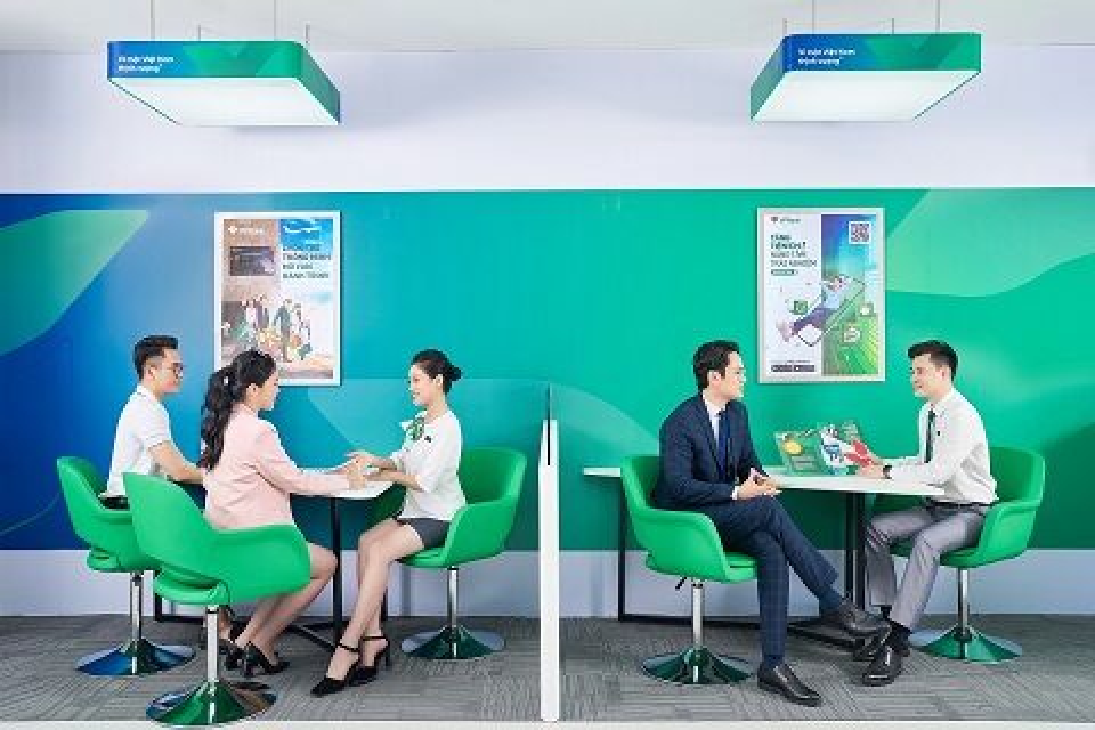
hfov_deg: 61.9
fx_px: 912
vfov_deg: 43.6
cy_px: 365
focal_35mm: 30
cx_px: 548
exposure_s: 1/125
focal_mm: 30
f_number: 4
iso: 200
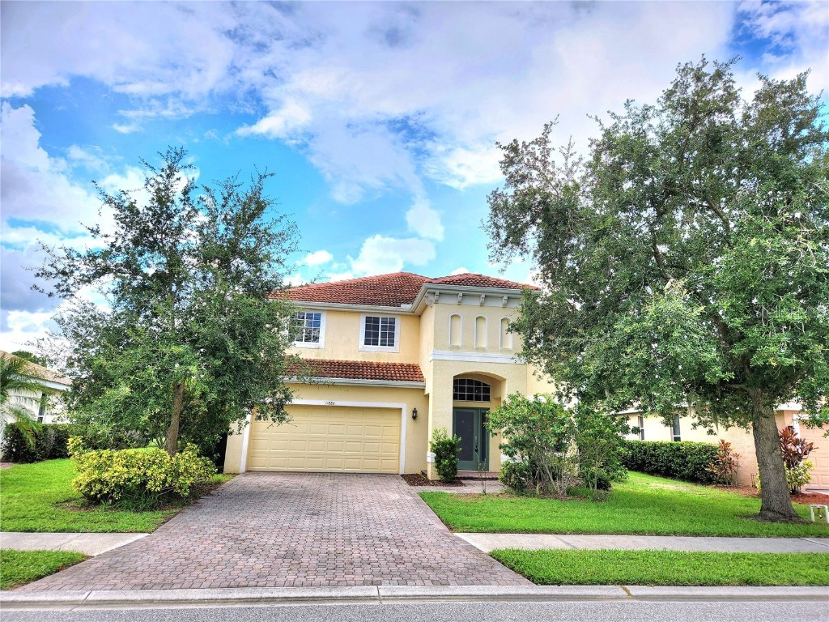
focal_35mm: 23
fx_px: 551
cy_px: 311
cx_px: 414
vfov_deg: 58.9
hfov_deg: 73.9
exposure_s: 1/1250
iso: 20
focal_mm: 5.4
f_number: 1.8
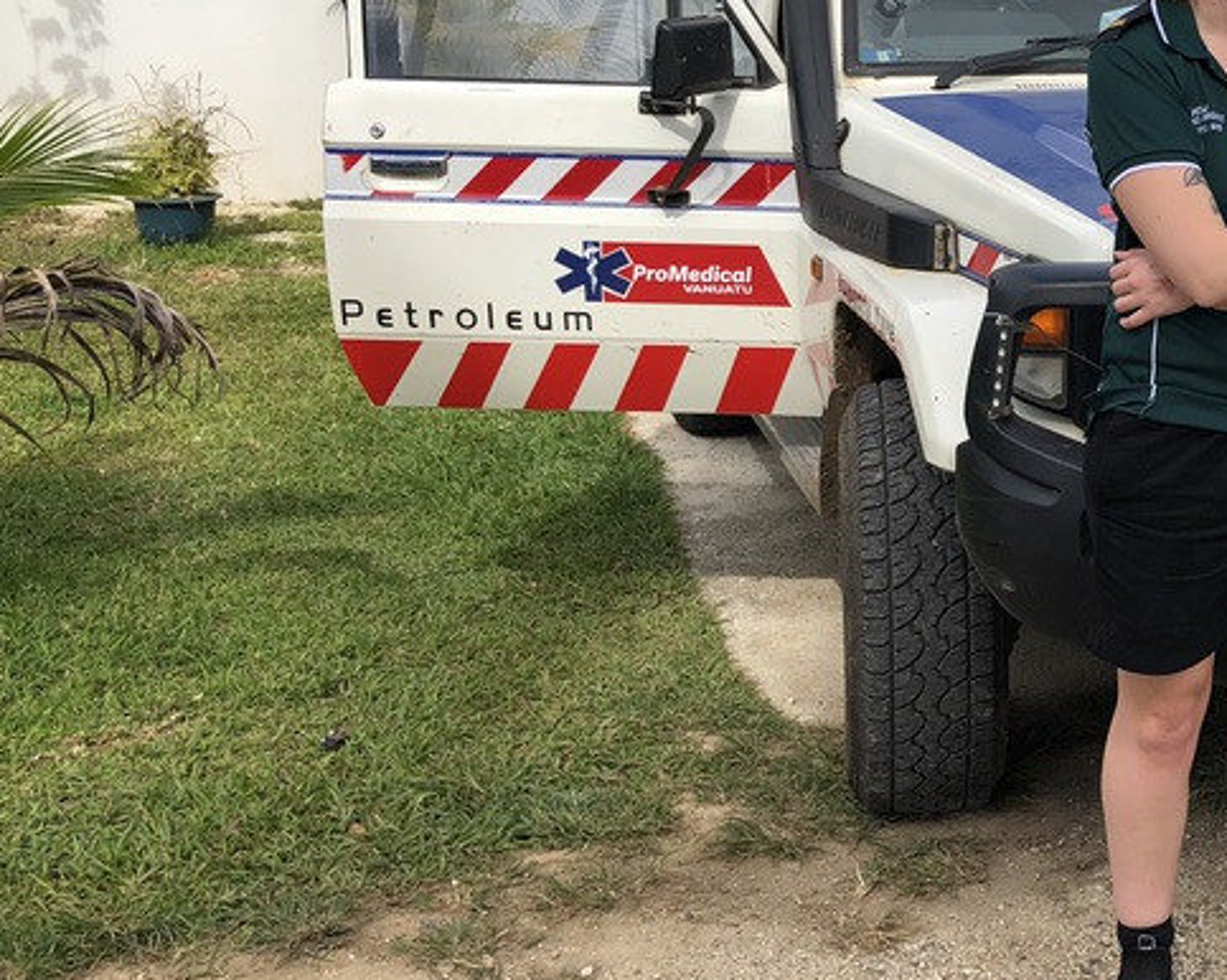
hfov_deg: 30.3
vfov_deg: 26.1
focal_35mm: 58
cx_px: 1217
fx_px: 2105
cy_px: 358
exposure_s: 1/1372
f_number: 1.8
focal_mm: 3.99
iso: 20
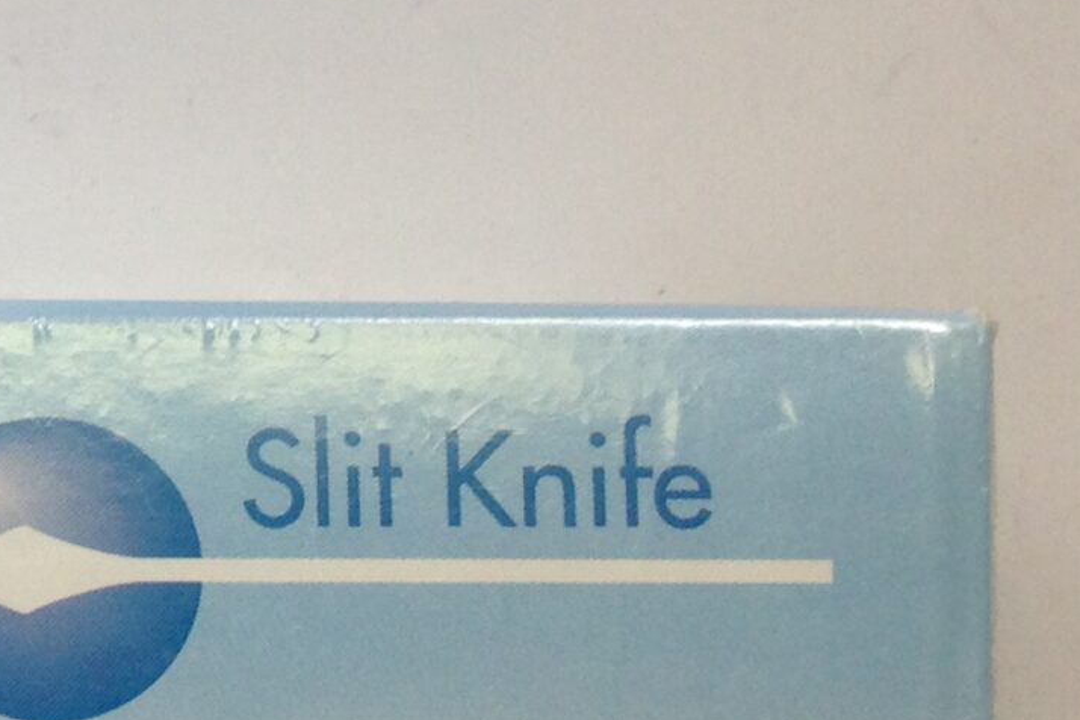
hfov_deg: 14.9
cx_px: -743
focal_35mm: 123
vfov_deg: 11.1
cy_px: 570
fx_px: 3690
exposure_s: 1/60
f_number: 2.4
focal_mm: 4.12
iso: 64
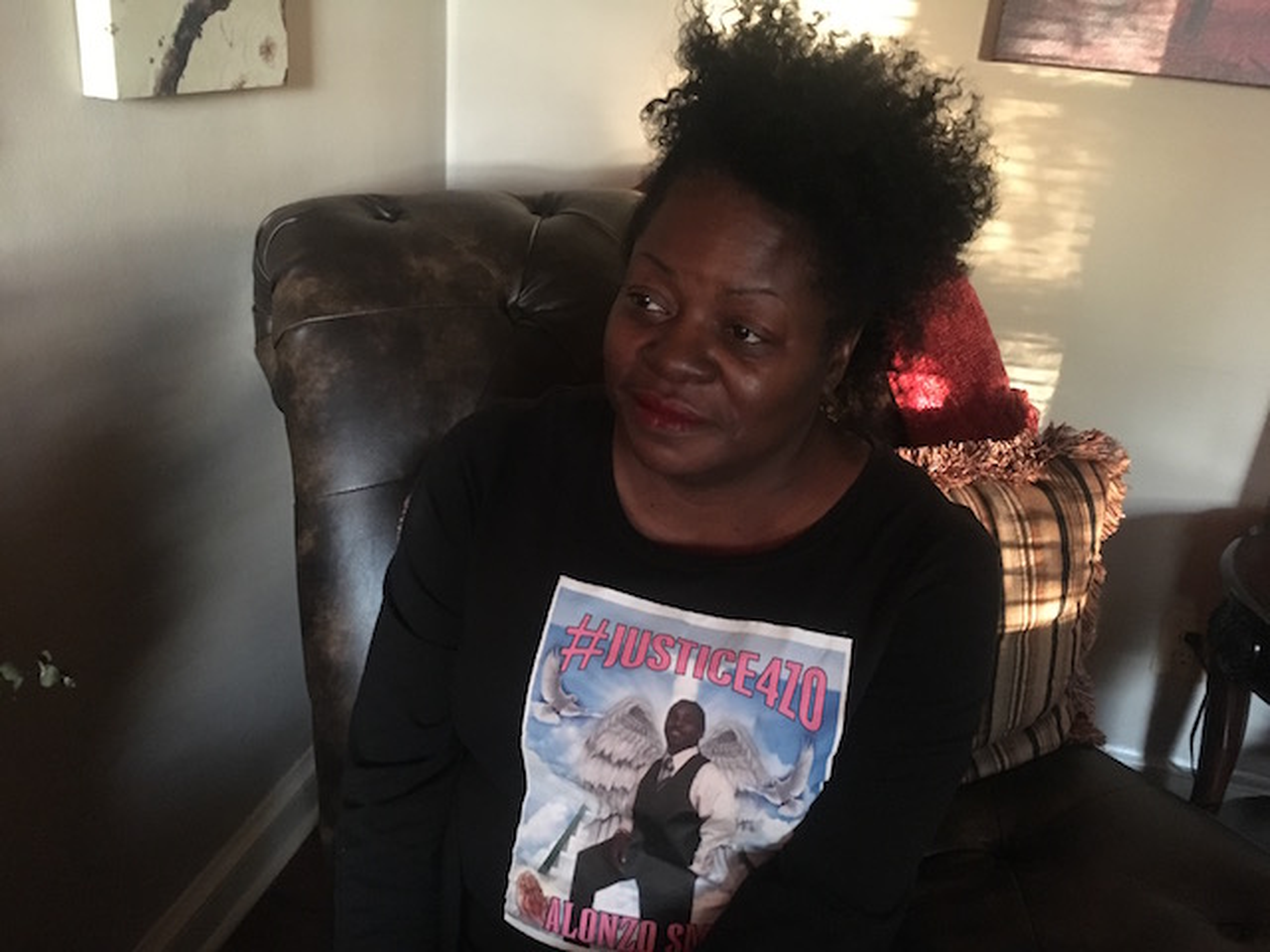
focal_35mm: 29
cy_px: 476
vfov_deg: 48.2
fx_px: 1064
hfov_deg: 61.7
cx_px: 635
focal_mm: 4.15
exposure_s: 1/15
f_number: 2.2
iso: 320
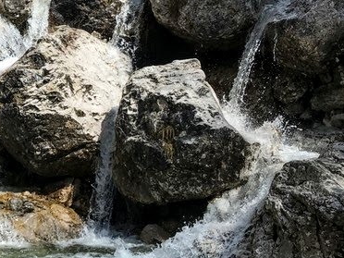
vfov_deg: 19.1
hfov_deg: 24.1
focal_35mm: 77
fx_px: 765
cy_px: 103
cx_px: -6
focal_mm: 3.99
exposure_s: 1/2591
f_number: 1.8
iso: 20
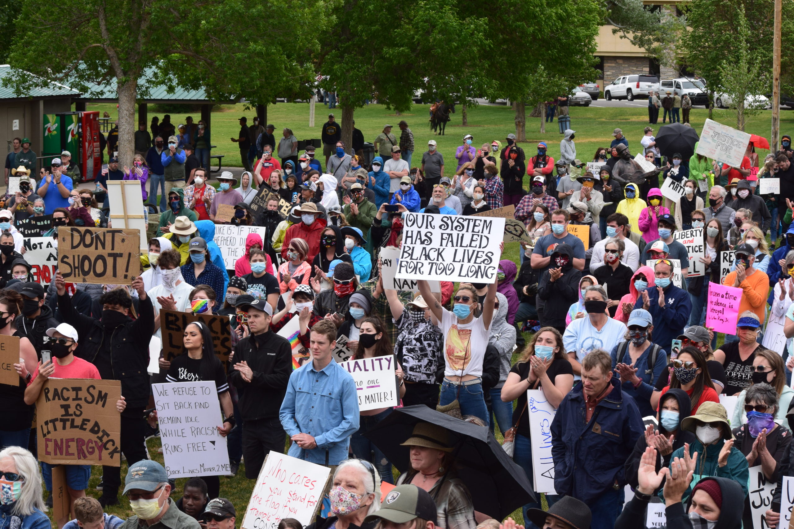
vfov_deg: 16.6
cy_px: 264
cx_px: 397
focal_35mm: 82
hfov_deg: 24.6
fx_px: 1820
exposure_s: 1/250
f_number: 10
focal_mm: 55
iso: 400
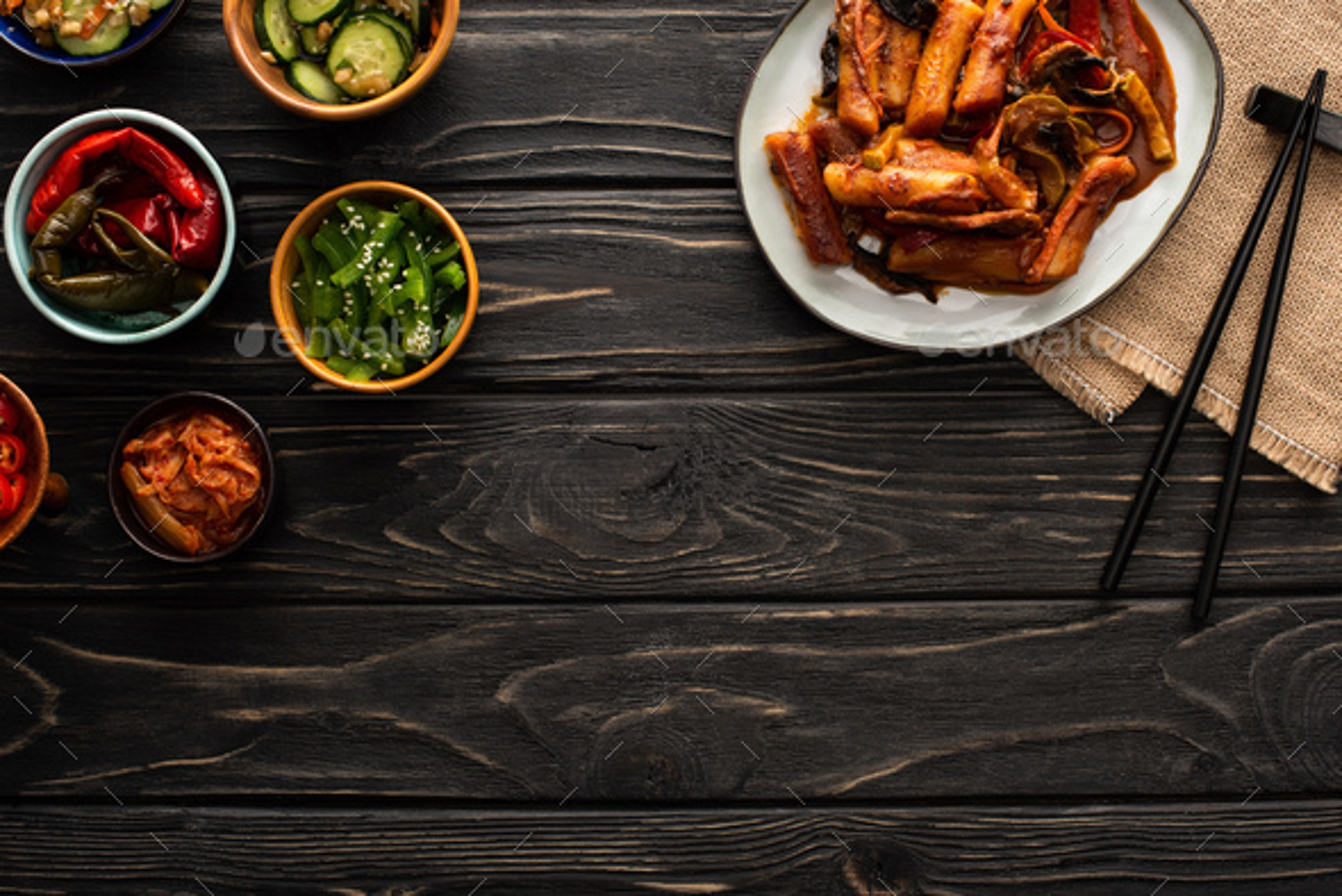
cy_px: 448
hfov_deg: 39.6
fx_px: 1865
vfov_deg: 27.0
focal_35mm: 50
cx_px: 671
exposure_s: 1/160
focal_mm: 50
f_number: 9
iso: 200
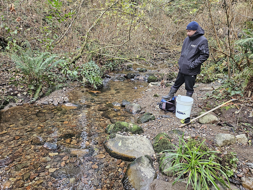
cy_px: 95
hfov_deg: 73.9
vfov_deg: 58.9
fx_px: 168
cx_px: 126
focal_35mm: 23
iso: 200
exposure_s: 1/120
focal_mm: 5.4
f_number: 1.8
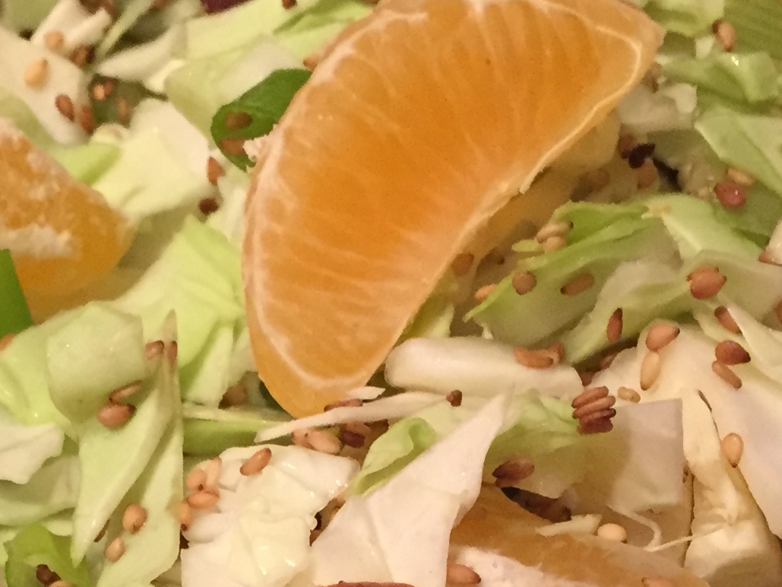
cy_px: 880
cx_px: 165
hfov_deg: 21.1
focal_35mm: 92
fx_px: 2079
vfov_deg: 14.9
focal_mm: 4.15
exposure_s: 1/30
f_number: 2.2
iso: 160
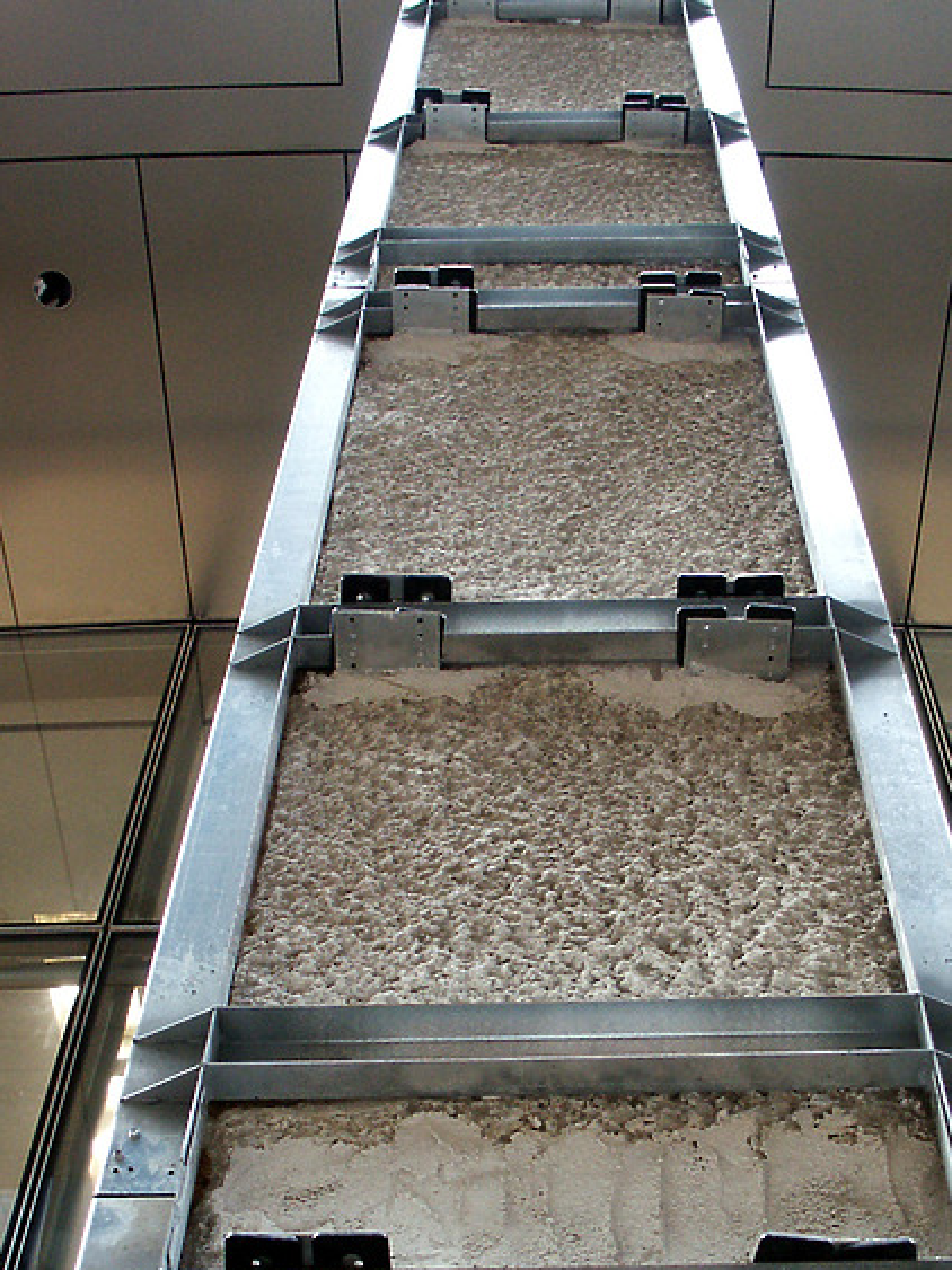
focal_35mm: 56
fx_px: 2054
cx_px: 561
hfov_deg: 26.1
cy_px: 817
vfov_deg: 34.1
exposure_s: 1/45
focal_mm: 7.18
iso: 200
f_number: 3
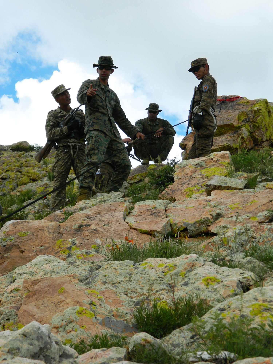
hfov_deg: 21.0
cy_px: 182
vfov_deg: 27.8
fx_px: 736
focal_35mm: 70
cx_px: 136
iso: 80
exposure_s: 1/800
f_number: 4
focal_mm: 12.6
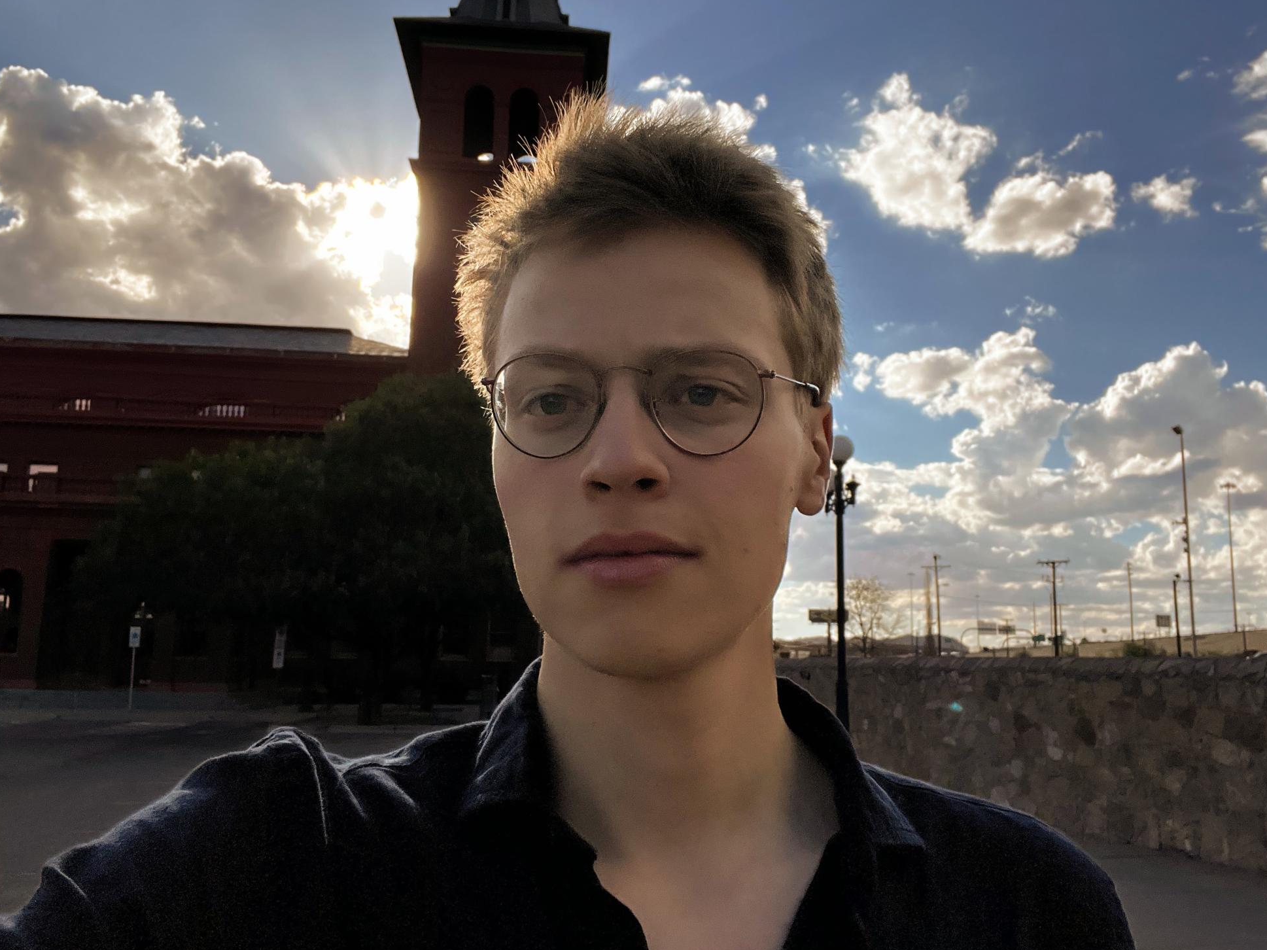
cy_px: 475
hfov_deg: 58.4
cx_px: 652
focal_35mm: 31
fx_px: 1134
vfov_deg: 45.4
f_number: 2.2
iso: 32
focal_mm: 2.71
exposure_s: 1/2825
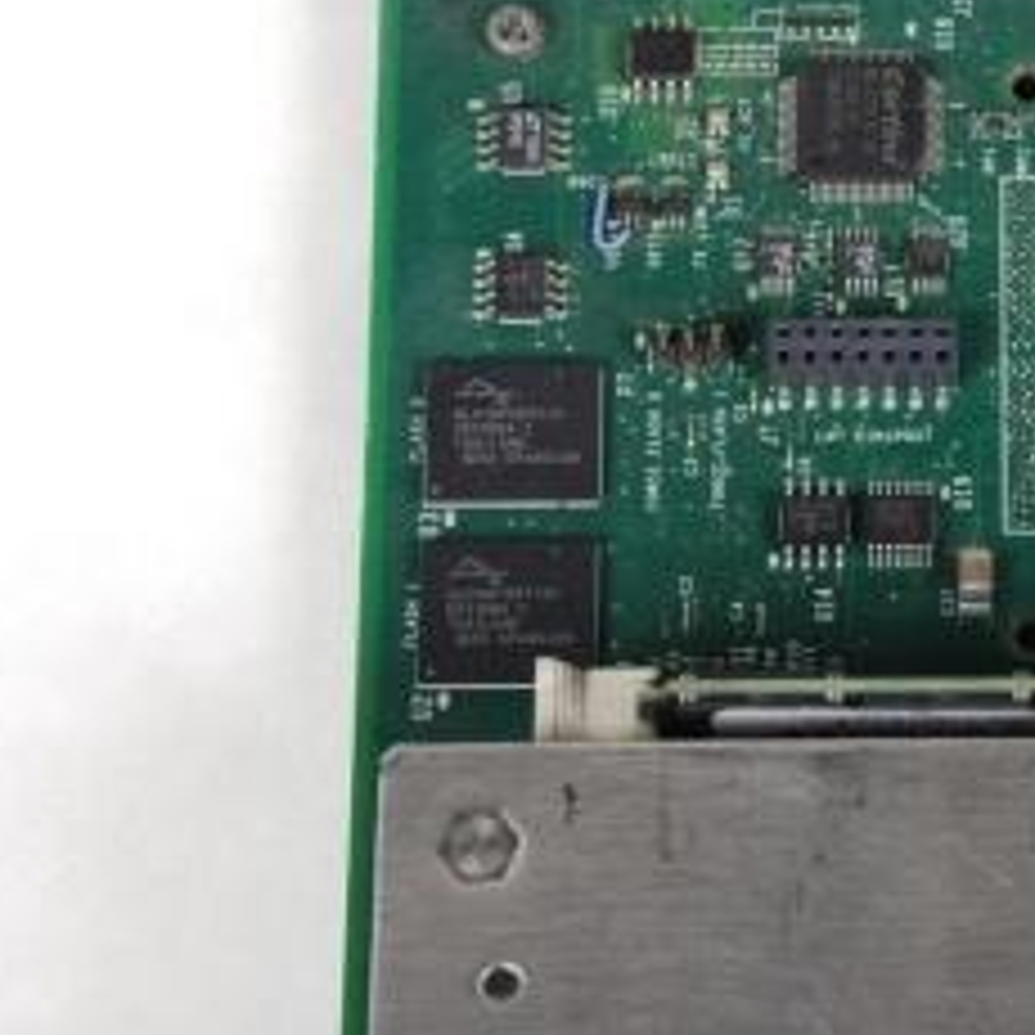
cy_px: 205
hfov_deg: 8.4
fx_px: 6968
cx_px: 1246
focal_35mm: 206
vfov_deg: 8.5
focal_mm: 62
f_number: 16
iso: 400
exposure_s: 1/200
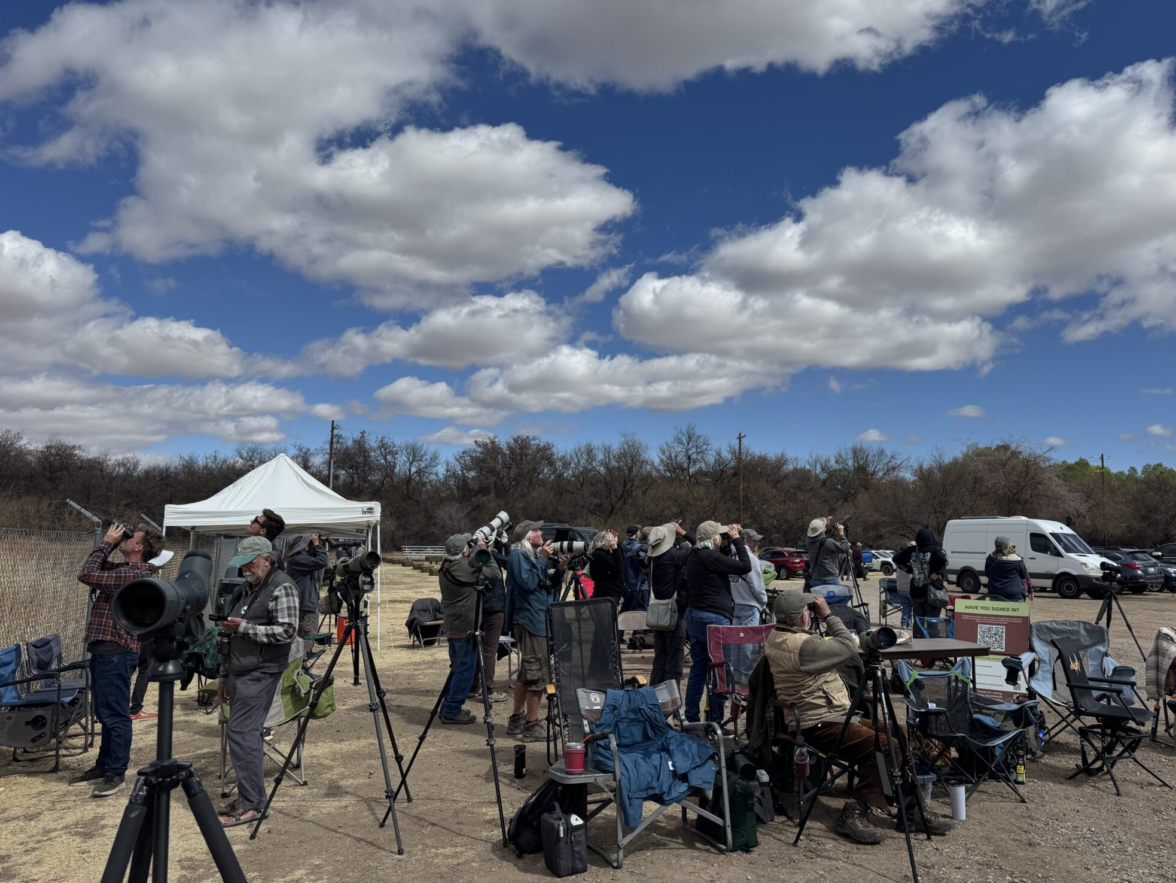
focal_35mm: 25
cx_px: 585
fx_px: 849
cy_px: 435
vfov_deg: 54.9
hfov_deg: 69.4
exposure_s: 1/9009
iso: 80
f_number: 1.78
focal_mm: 6.76
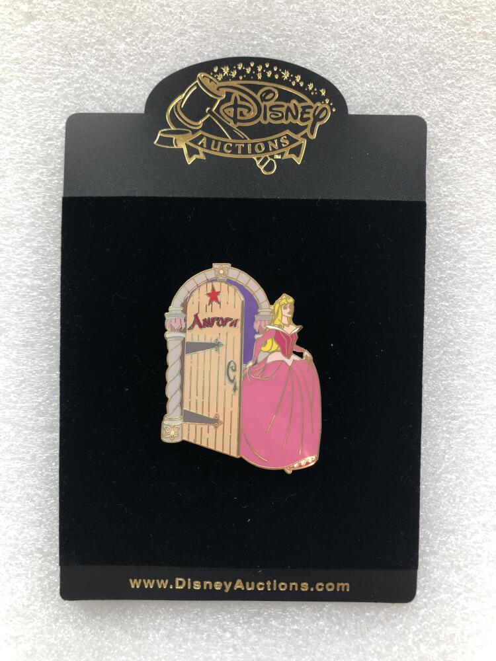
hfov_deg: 49.7
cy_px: 330
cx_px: 248
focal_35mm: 28
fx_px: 535
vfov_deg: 63.4
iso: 32
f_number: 1.8
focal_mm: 3.99
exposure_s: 1/120
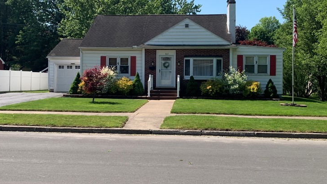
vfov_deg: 29.7
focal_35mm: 40
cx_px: 161
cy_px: 76
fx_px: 347
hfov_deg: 50.5
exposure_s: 1/1916
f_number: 1.8
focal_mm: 4.25
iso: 25
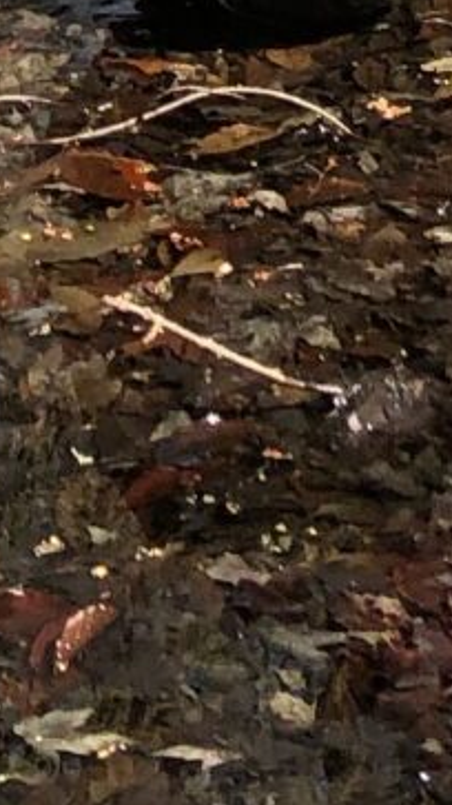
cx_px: 647
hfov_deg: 5.6
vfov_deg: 8.1
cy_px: -1852
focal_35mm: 215
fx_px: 4584
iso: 20
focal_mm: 3.99
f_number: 1.8
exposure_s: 1/466
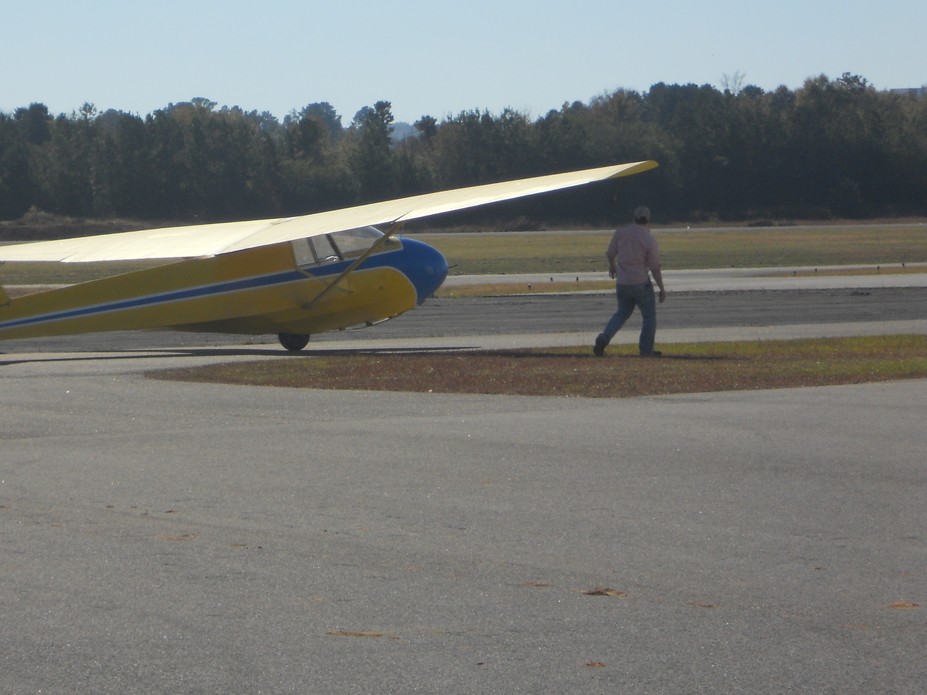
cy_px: 270
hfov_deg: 12.8
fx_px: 4124
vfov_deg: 9.6
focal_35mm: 154
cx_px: 287
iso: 80
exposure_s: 1/640
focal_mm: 19.6
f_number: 5.9
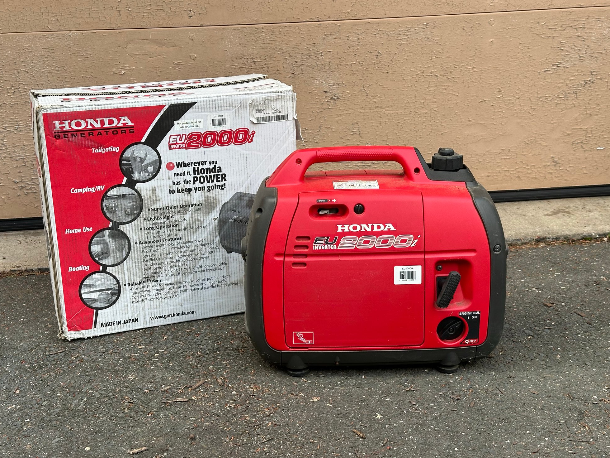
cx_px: 300
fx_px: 863
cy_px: 225
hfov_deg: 38.9
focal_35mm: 49
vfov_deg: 29.7
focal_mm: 6.86
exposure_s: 1/390
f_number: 1.78
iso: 64
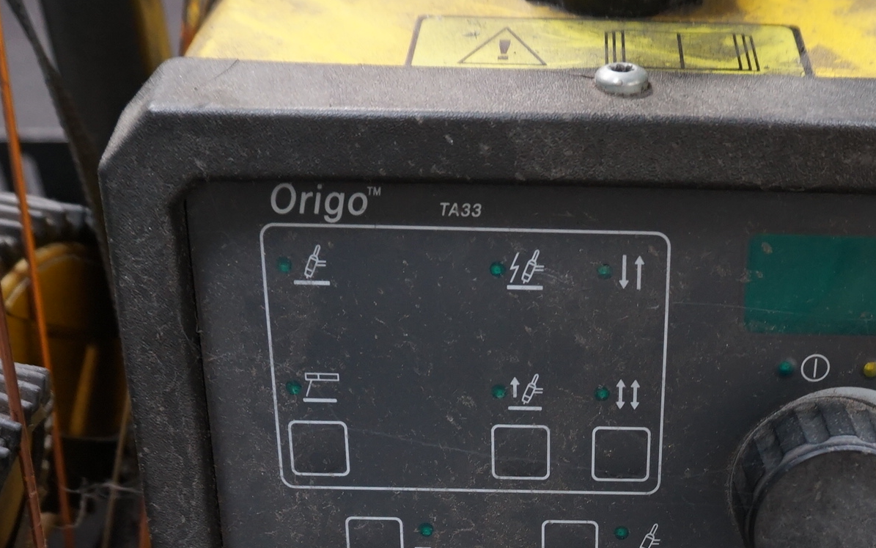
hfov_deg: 35.6
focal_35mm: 56
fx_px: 1337
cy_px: 566
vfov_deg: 22.2
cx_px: 641
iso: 500
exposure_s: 1/60
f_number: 4
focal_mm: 16
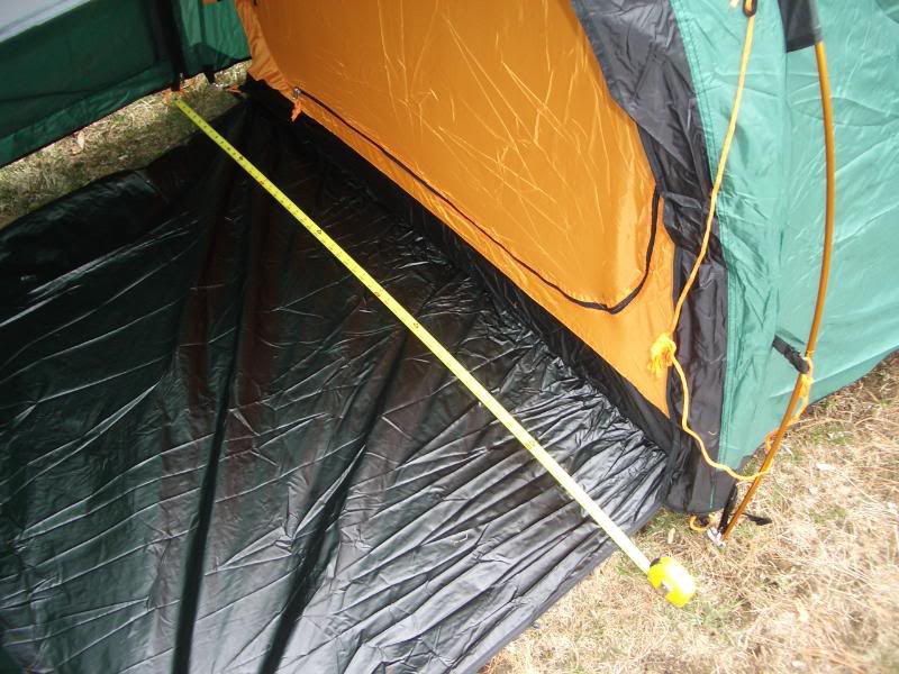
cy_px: 337
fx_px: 909
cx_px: 450
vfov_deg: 40.7
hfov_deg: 52.6
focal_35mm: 35
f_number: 2.6
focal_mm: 5.8
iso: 100
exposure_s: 1/60
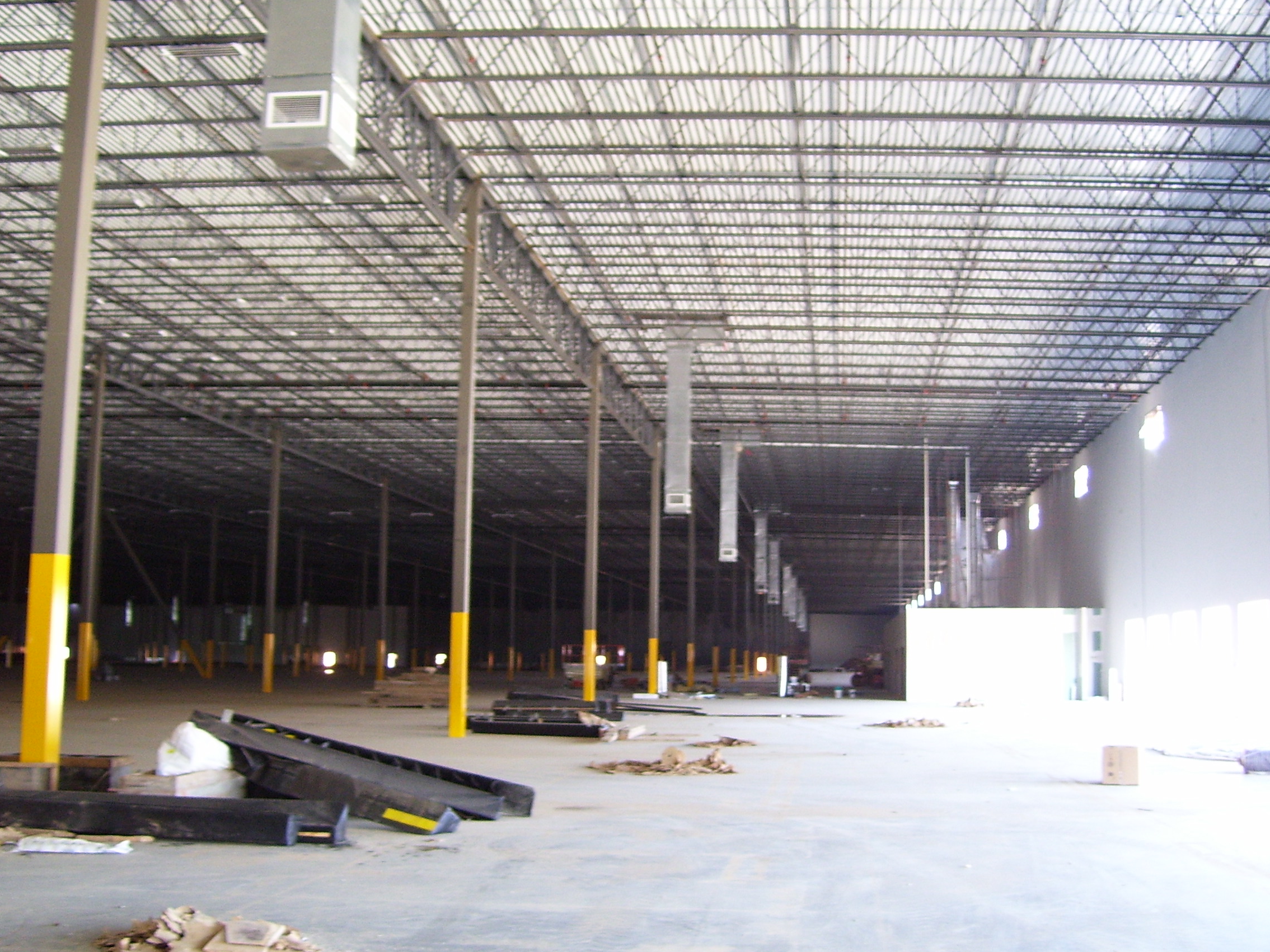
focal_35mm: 42
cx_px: 702
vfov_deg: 34.3
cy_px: 456
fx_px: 1541
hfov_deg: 44.7
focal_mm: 6
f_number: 2.7
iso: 160
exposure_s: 1/20
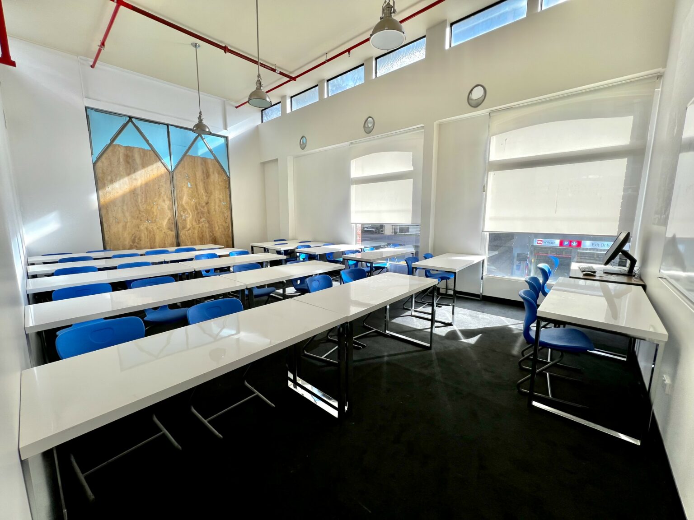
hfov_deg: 106.2
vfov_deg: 89.9
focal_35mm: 13
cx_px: 347
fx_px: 261
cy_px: 260
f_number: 1.8
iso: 32
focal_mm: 1.57
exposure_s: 1/176
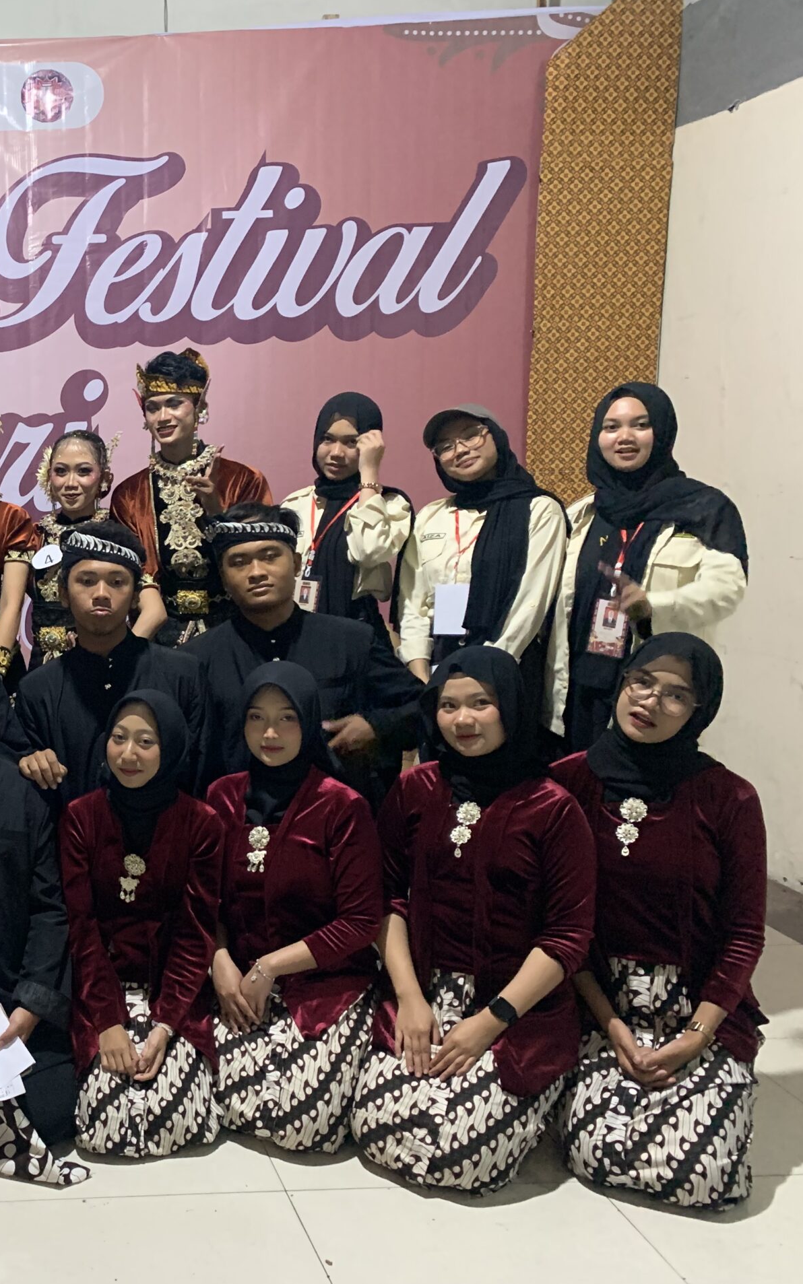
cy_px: 642
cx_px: -36
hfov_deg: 31.3
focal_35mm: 37
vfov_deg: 52.7
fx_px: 1295
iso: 400
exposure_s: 1/40
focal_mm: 4.25
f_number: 1.8
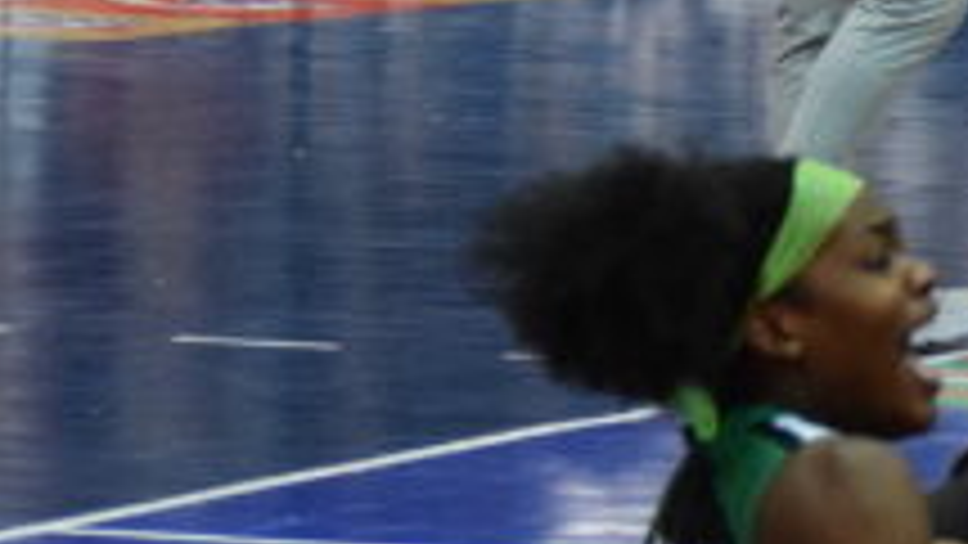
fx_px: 13477
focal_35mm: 525
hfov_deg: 4.1
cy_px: 519
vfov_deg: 2.3
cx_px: 1720
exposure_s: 1/500
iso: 3200
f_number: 4.2
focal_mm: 70
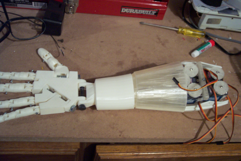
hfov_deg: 50.7
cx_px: 120
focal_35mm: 38
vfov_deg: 35.1
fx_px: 254
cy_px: 80
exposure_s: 1/8
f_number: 2.8
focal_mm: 8
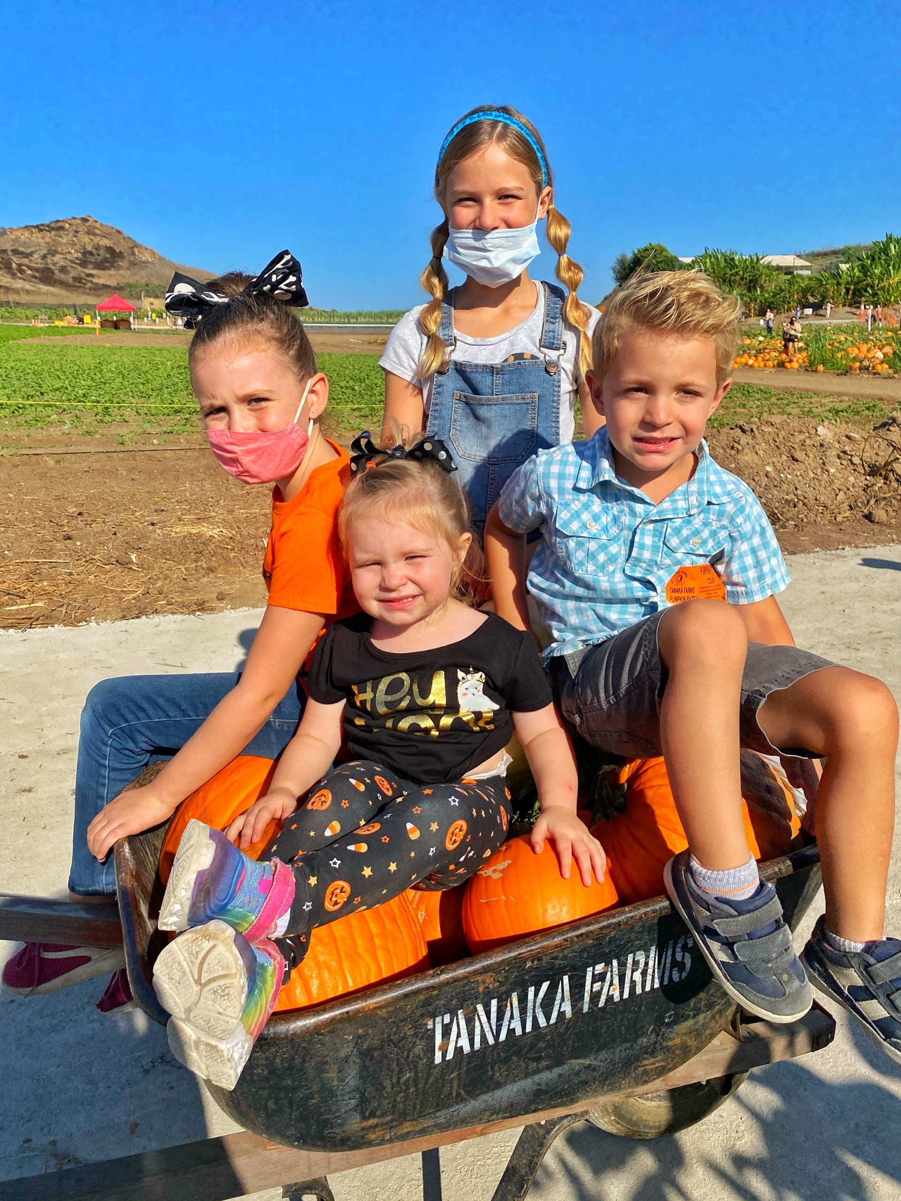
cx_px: 450
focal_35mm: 26
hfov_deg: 53.1
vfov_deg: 67.3
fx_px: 902
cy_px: 600
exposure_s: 1/4608
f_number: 1.8
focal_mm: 4.25
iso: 32
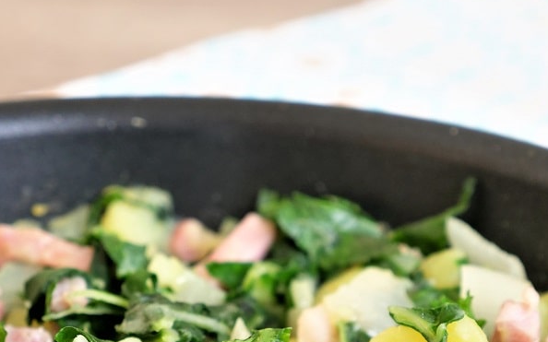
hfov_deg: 13.9
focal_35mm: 150
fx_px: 2240
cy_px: 372
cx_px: 346
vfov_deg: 8.7
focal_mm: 35
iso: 500
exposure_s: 1/80
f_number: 2.8
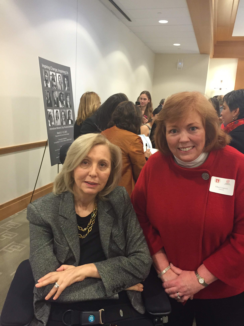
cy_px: 163
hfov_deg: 48.2
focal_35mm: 29
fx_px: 273
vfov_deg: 61.7
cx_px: 122
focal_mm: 4.15
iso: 200
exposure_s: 1/30
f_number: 2.2
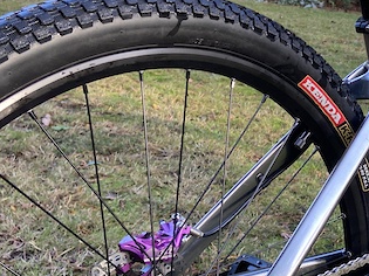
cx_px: 354
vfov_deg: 22.2
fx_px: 703
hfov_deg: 27.9
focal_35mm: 66
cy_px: 124
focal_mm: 4.25
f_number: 1.8
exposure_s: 1/114
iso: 125
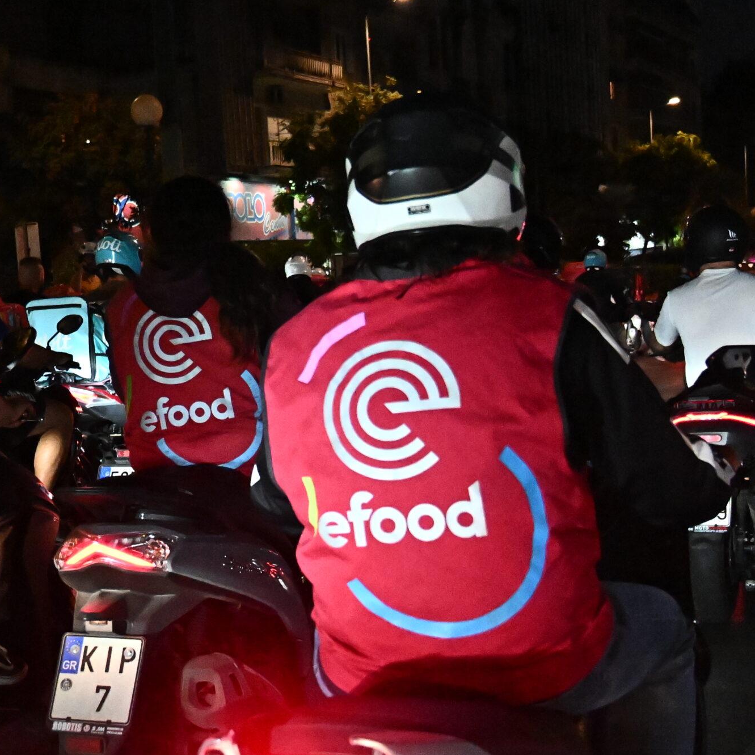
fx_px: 1160
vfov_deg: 36.1
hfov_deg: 35.4
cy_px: 372
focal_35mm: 47
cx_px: 202
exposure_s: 1/640
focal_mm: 24
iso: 12800
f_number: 4
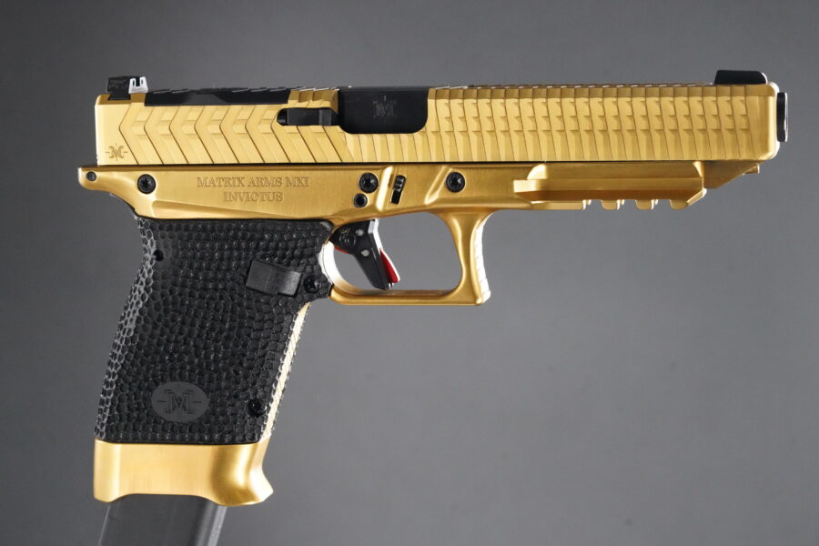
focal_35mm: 90
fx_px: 2047
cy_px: 273
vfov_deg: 15.2
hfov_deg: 22.6
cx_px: 410
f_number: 8
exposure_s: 1/320
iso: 12800
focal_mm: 90
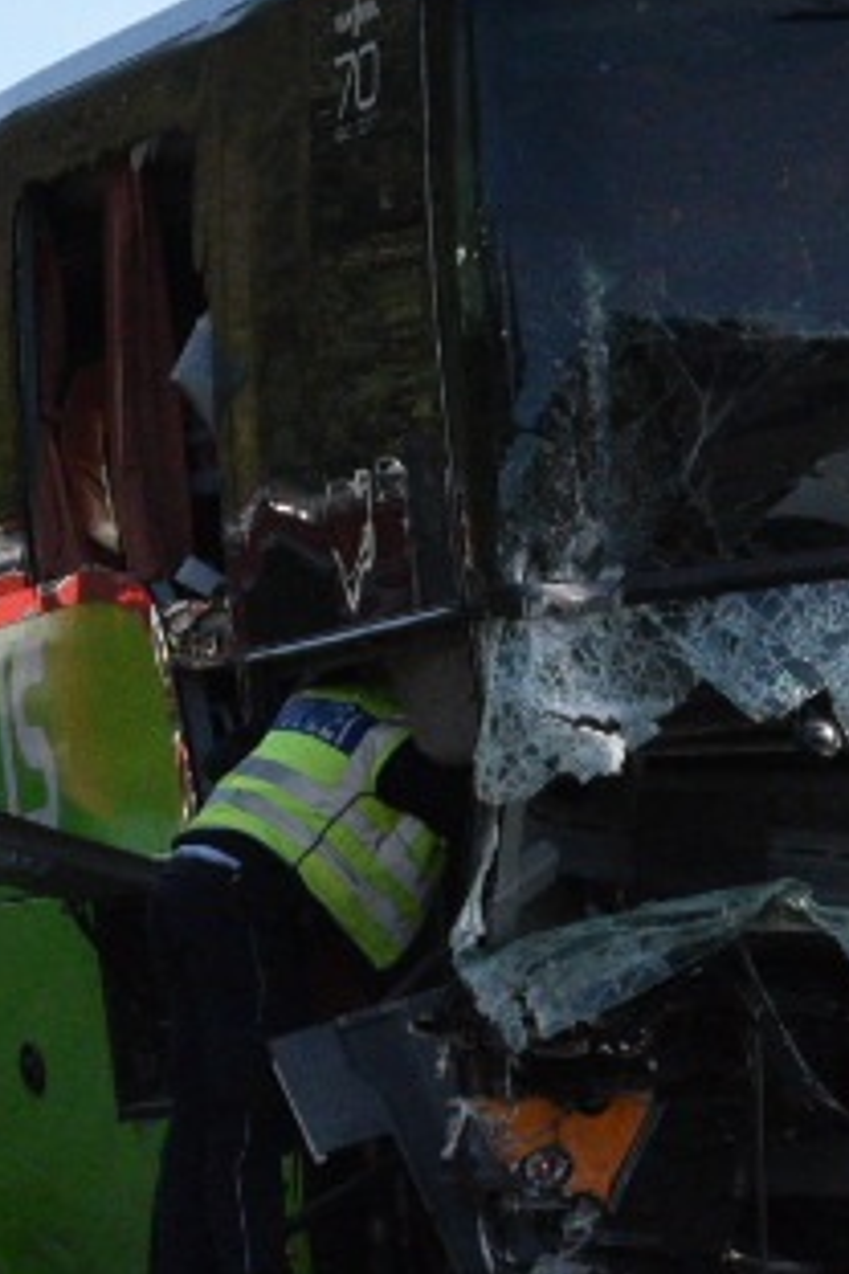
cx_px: 90
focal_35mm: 249
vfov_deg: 8.2
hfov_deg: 5.5
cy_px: 1494
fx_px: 8808
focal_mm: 48
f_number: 14
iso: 3200
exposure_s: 1/800
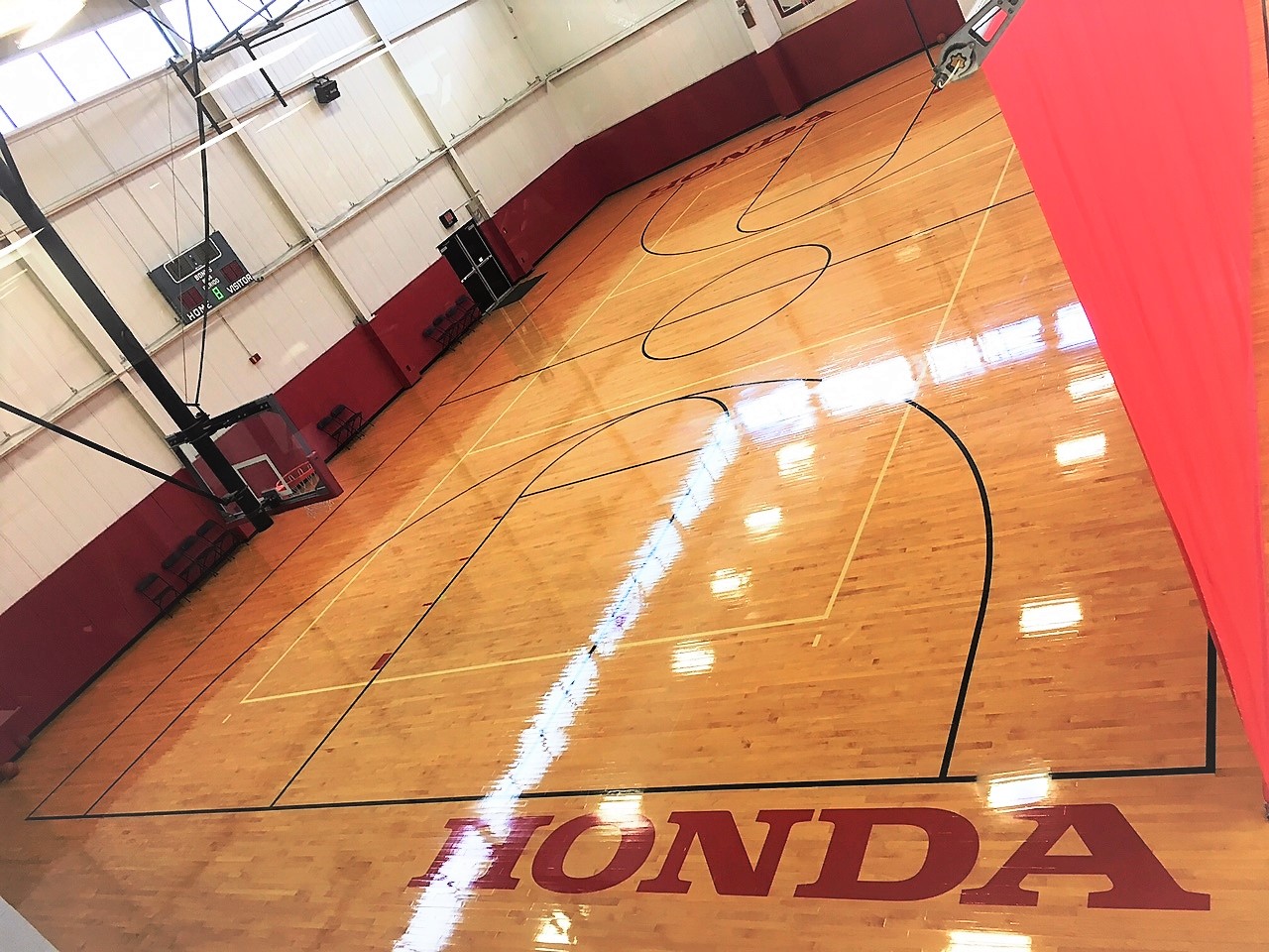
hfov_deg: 61.7
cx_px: 634
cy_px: 476
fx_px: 1063
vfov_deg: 48.2
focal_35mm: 29
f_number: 2.2
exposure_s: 1/30
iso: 64
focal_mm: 4.15
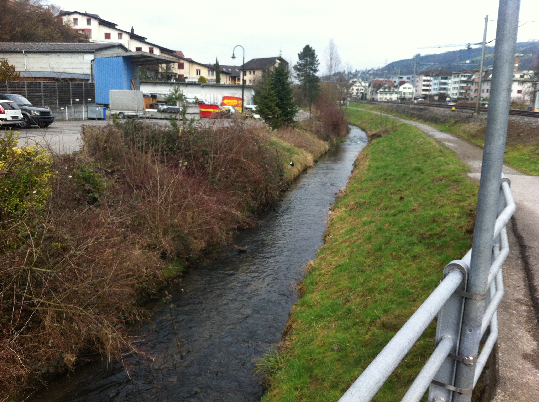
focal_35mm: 35
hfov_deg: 52.7
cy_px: 201
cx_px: 270
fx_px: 544
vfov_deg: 40.6
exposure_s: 1/355
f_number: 2.8
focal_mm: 3.85
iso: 80
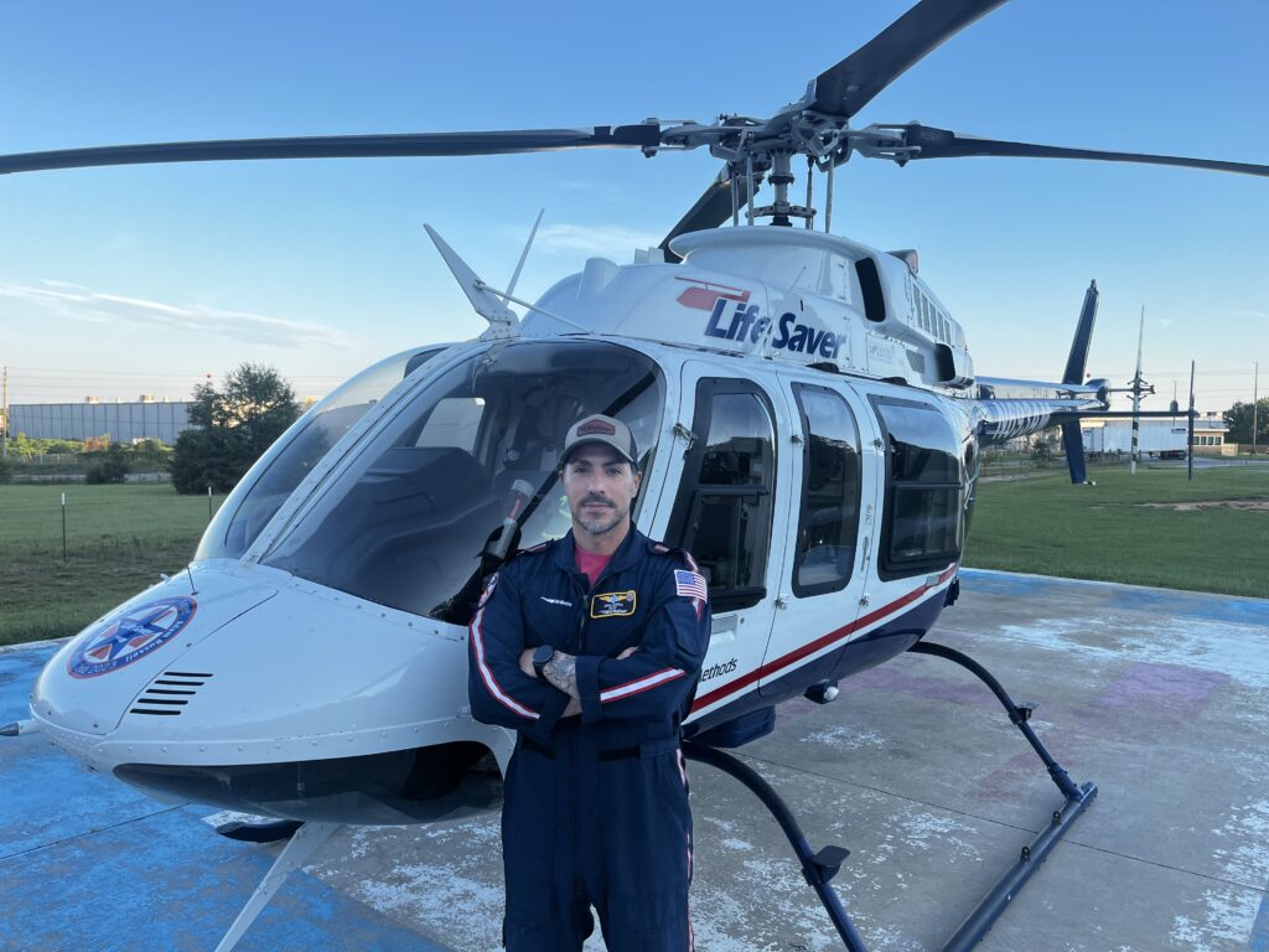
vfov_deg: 53.1
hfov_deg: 67.3
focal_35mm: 26
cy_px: 476
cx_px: 634
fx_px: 953
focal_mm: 5.1
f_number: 1.6
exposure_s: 1/761
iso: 50
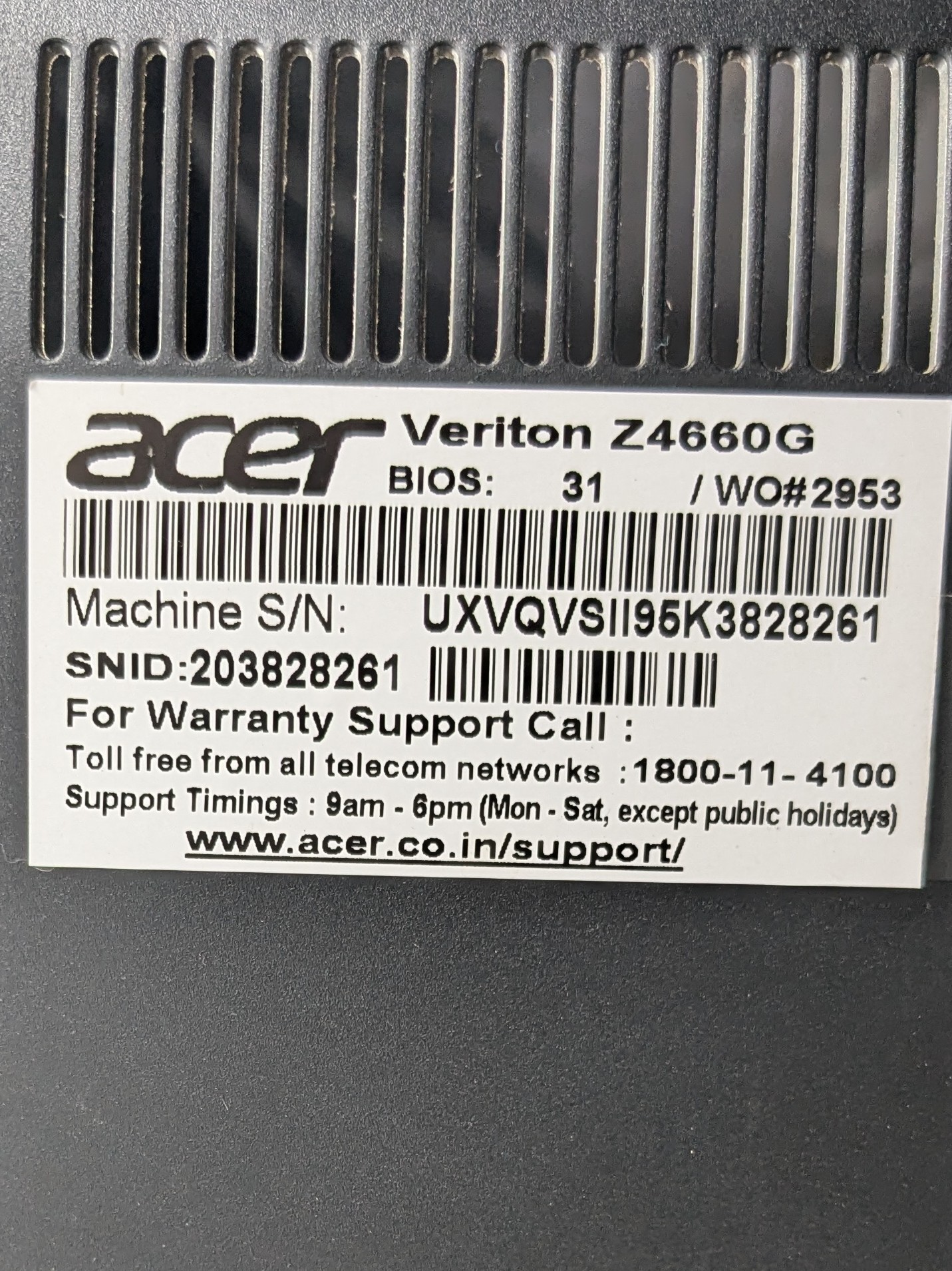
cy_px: 636
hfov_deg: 51.3
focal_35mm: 27
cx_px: 476
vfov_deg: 65.3
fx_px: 990
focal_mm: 4.38
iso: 60
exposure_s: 1/33.3
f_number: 1.73
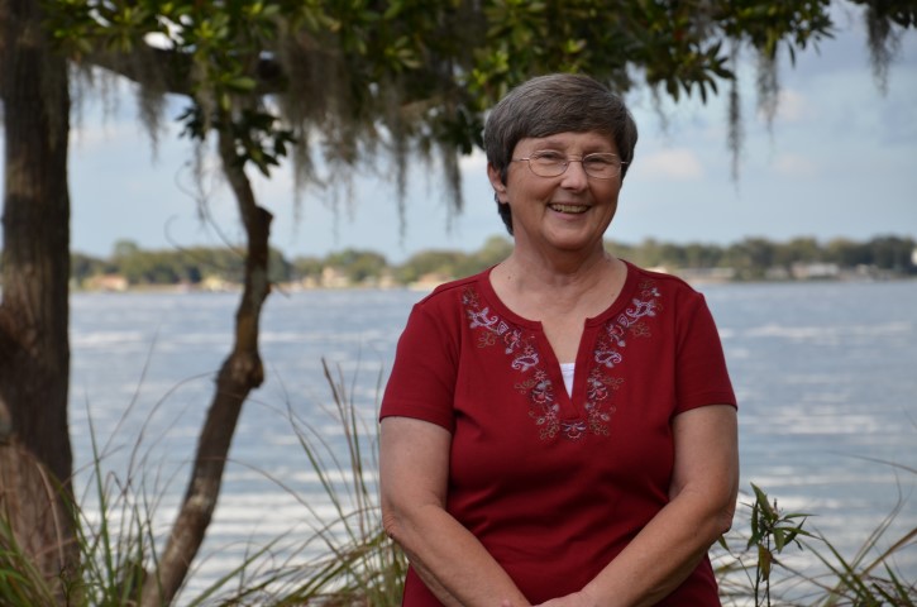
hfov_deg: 13.1
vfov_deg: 8.7
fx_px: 4003
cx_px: 458
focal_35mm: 158
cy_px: 304
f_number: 8
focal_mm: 105
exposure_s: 1/250
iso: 160
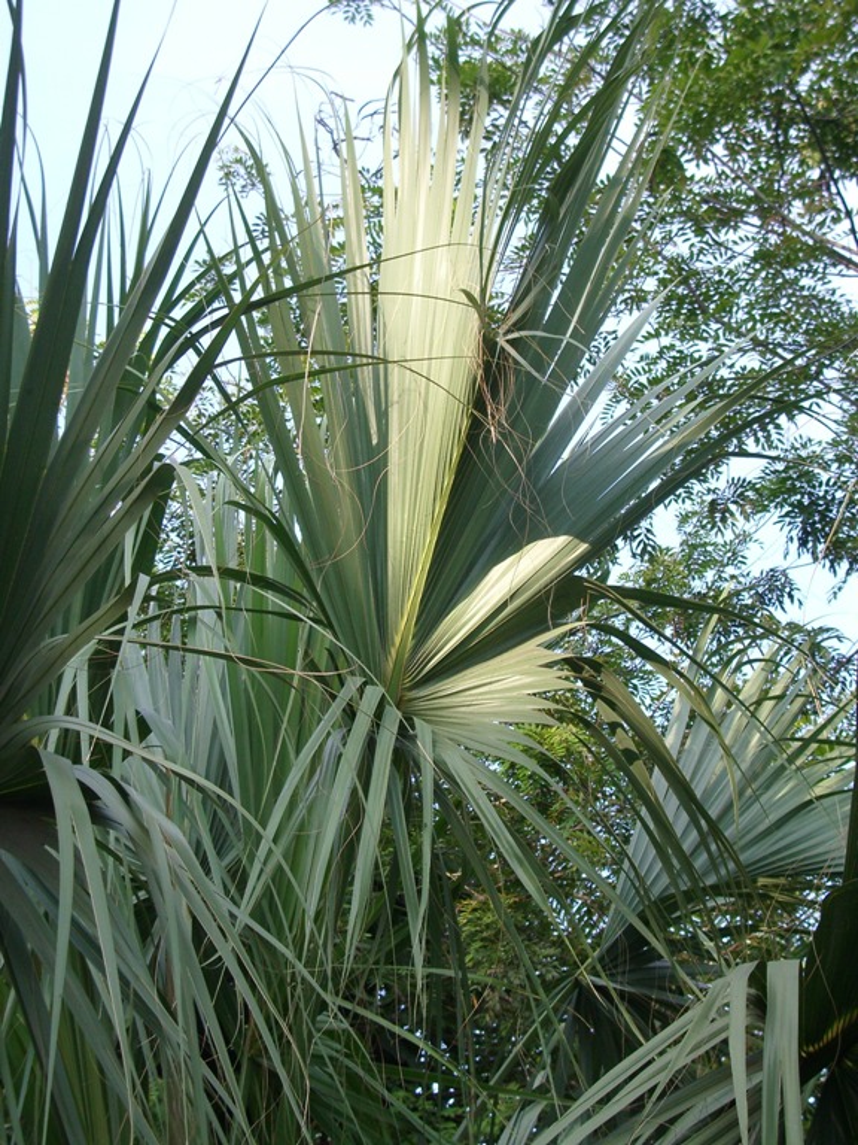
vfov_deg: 31.2
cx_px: 429
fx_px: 2049
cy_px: 572
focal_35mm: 62
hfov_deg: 23.7
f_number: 3.5
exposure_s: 1/125
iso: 100
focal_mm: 10.2
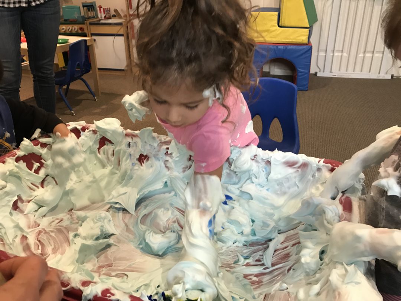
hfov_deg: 63.4
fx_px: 324
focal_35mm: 28
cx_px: 200
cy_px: 150
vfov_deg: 49.7
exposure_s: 1/15
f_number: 1.8
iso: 50
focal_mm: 3.99
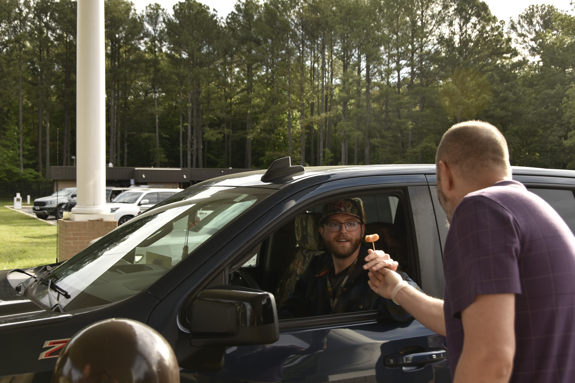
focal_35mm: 42
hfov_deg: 46.4
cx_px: 288
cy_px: 192
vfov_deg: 31.9
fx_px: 671
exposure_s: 1/160
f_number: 6.3
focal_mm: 28
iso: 100
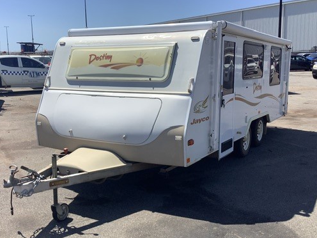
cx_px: 154
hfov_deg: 46.8
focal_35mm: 40
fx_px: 366
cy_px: 123
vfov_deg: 36.0
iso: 25
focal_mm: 3.3
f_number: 2.4
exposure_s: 1/1894
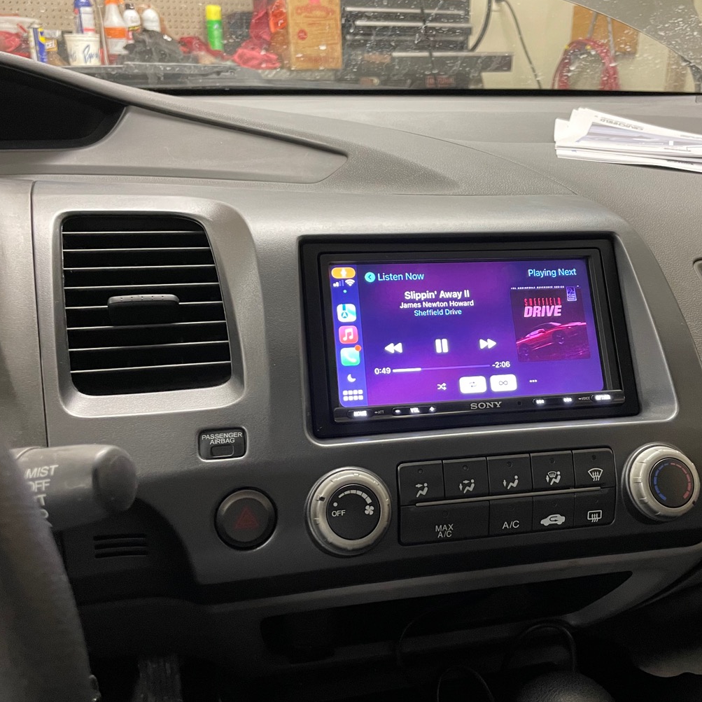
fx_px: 757
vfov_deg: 49.7
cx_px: 431
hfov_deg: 49.3
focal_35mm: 33
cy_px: 351
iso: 400
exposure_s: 1/40
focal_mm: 4.2
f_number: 1.6
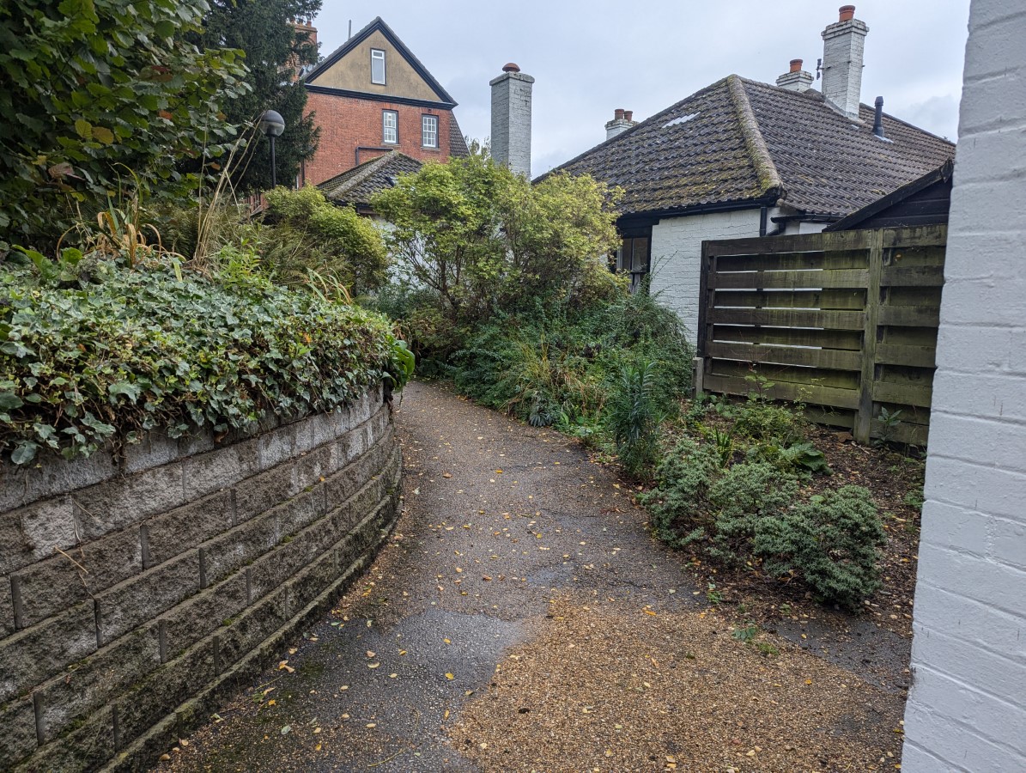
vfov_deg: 56.9
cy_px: 386
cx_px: 513
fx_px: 712
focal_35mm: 24
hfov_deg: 71.5
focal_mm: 6.81
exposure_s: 1/297
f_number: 1.85
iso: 31
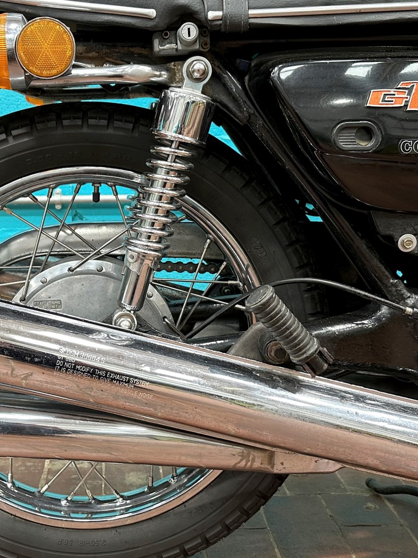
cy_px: 238
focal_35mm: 44
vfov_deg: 42.8
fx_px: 709
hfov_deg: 32.4
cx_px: 117
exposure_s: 1/50
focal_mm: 6.86
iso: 200
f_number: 1.78
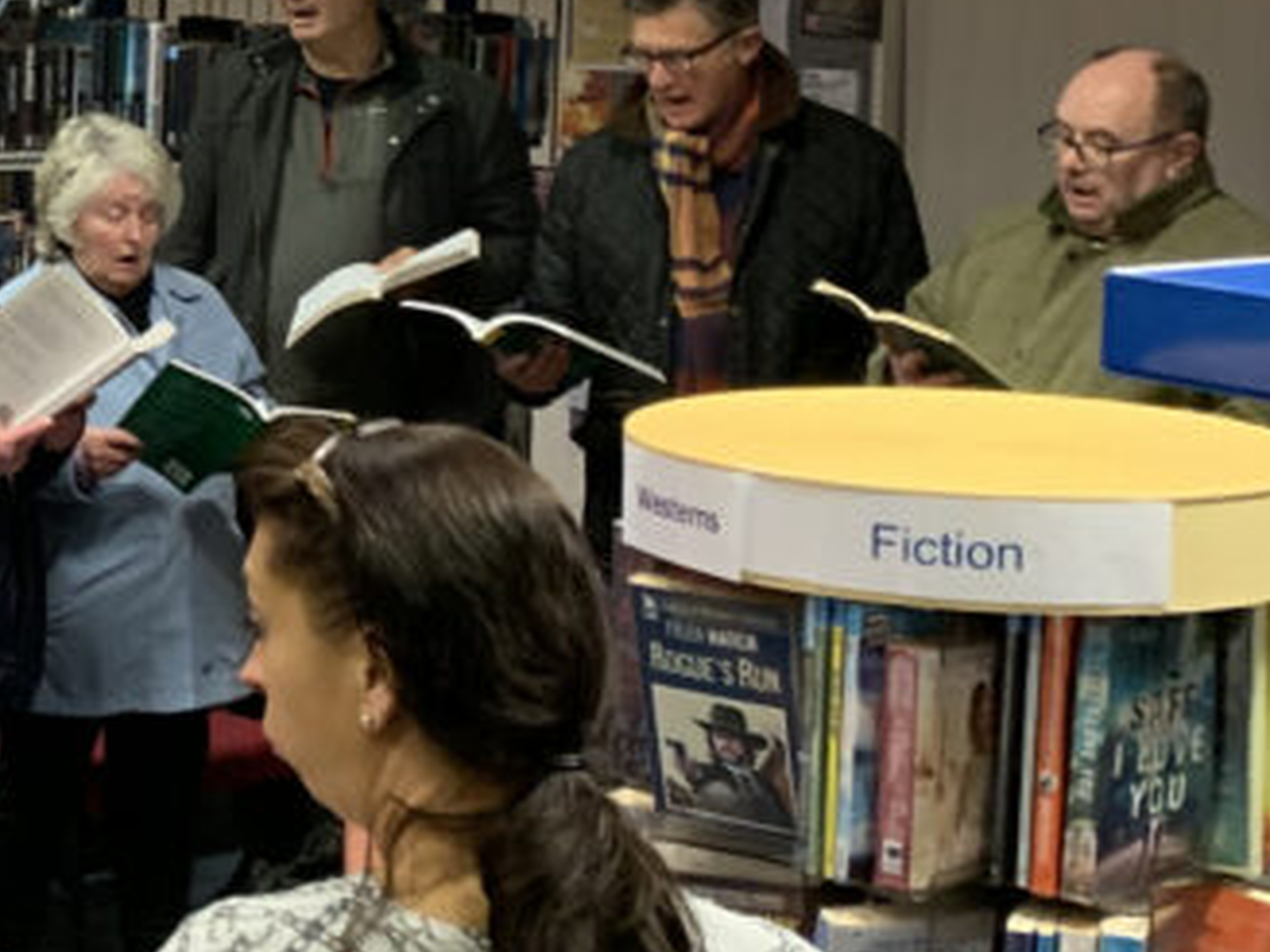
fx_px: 3485
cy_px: 108
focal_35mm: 95
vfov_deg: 15.4
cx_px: -449
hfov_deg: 18.9
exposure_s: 1/50
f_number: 1.8
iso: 200
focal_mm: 4.25
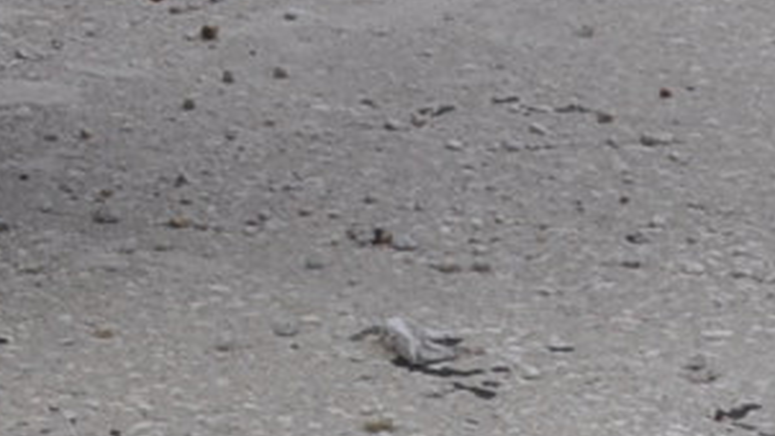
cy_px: -857
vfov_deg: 3.3
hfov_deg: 5.8
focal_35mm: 357
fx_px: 7338
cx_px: -1065
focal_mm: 32
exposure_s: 1/250
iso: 200
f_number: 8
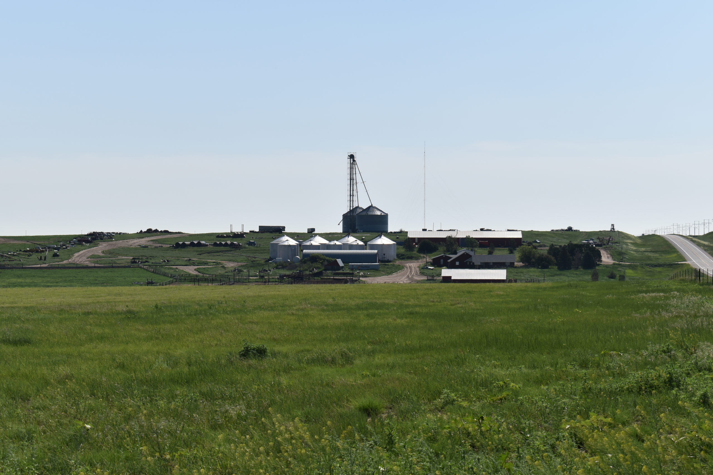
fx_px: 1634
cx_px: 356
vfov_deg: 16.6
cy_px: 238
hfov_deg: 24.6
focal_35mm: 82
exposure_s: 1/500
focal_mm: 55
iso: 100
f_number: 8
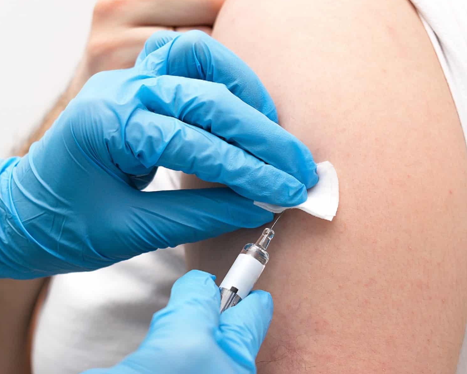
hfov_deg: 23.3
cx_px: 227
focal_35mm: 82
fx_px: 1134
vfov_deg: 18.7
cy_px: 186
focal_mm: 48
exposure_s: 1/100
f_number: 5.3
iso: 125
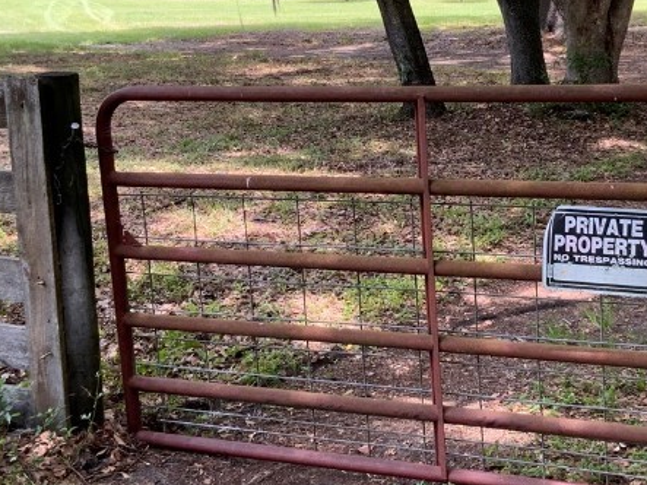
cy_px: 181
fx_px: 1252
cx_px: 473
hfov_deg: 28.6
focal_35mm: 67
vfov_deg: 21.9
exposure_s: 1/124
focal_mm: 3
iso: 16
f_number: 1.8
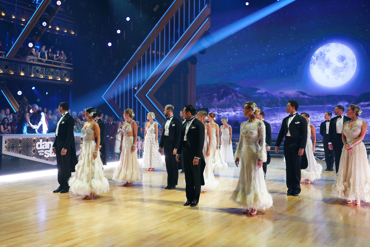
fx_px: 360
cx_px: 185
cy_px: 124
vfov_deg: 37.9
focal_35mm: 35
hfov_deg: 54.4
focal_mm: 35
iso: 2000
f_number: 2
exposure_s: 1/250
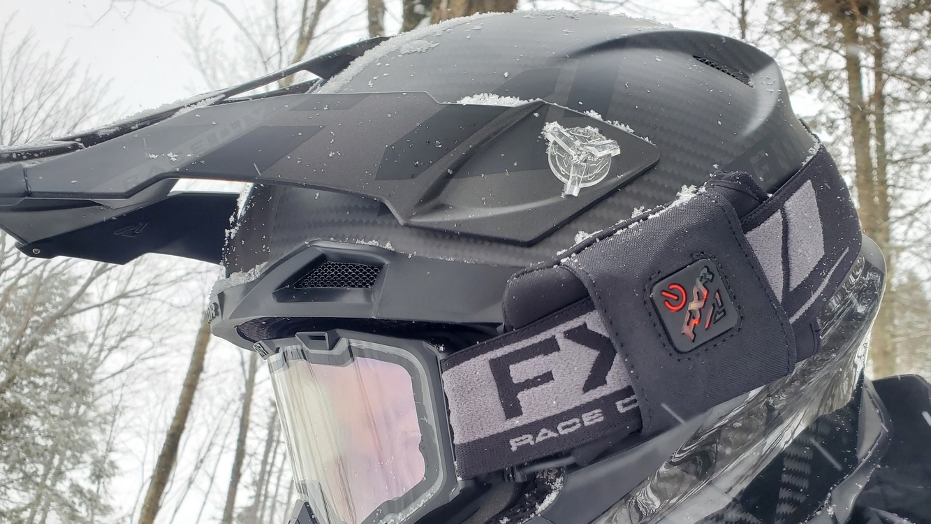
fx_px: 839
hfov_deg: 58.0
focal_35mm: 34
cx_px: 474
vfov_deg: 33.8
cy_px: 405
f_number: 2.4
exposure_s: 1/287
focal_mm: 4.3
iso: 50
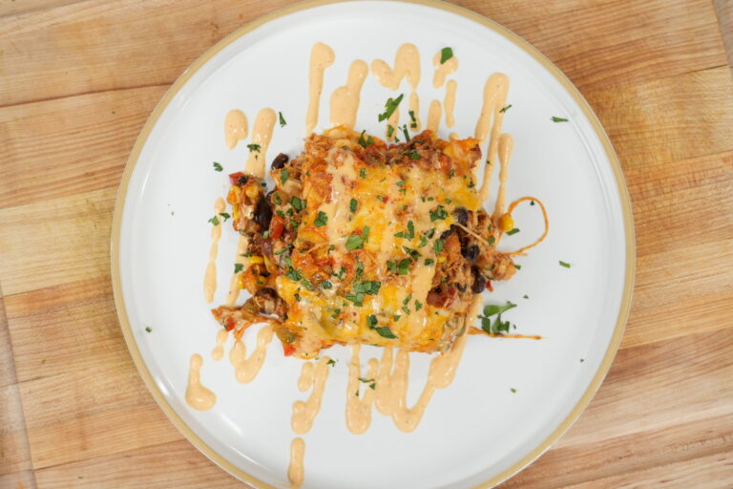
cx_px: 366
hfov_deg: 45.4
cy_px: 244
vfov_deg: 31.2
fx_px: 875
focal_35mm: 43
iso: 320
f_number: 4
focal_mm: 29
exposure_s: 1/125
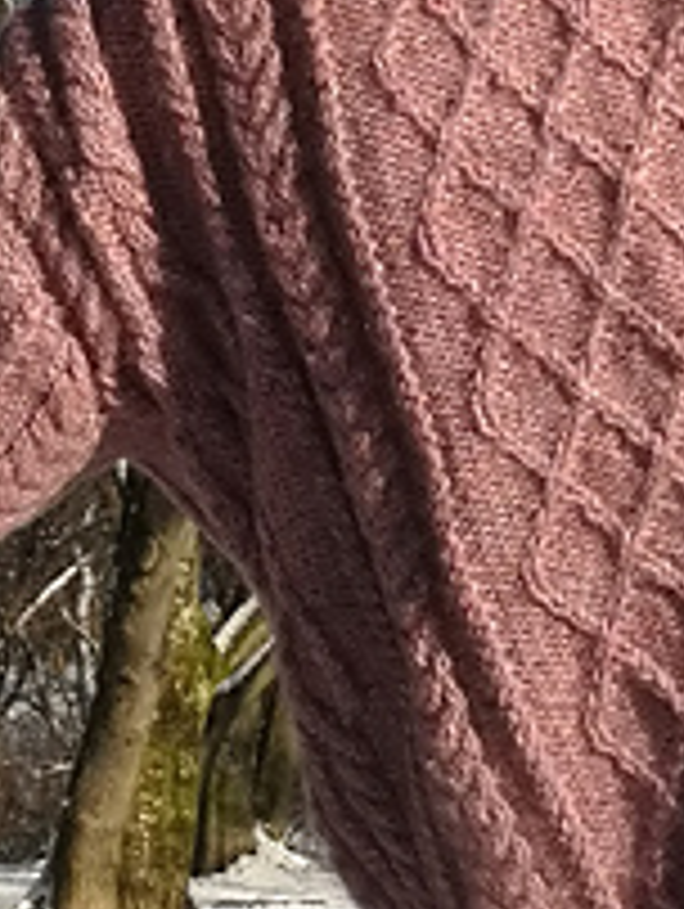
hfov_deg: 8.1
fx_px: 4811
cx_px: 506
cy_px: 333
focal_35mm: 183
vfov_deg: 10.8
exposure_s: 1/1471
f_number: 1.6
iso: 50
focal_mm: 3.95
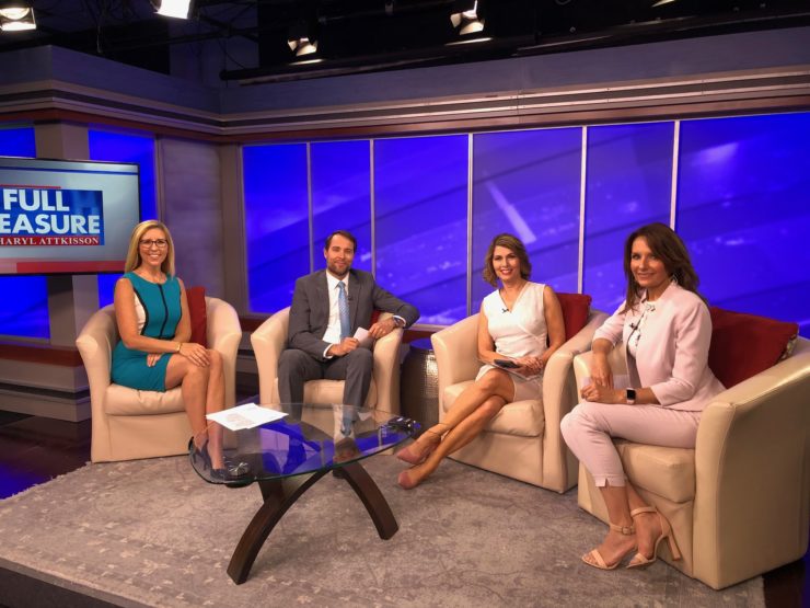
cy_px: 304
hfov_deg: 63.4
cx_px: 405
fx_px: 655
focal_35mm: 28
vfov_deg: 49.7
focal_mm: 3.99
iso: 32
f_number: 1.8
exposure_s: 1/30
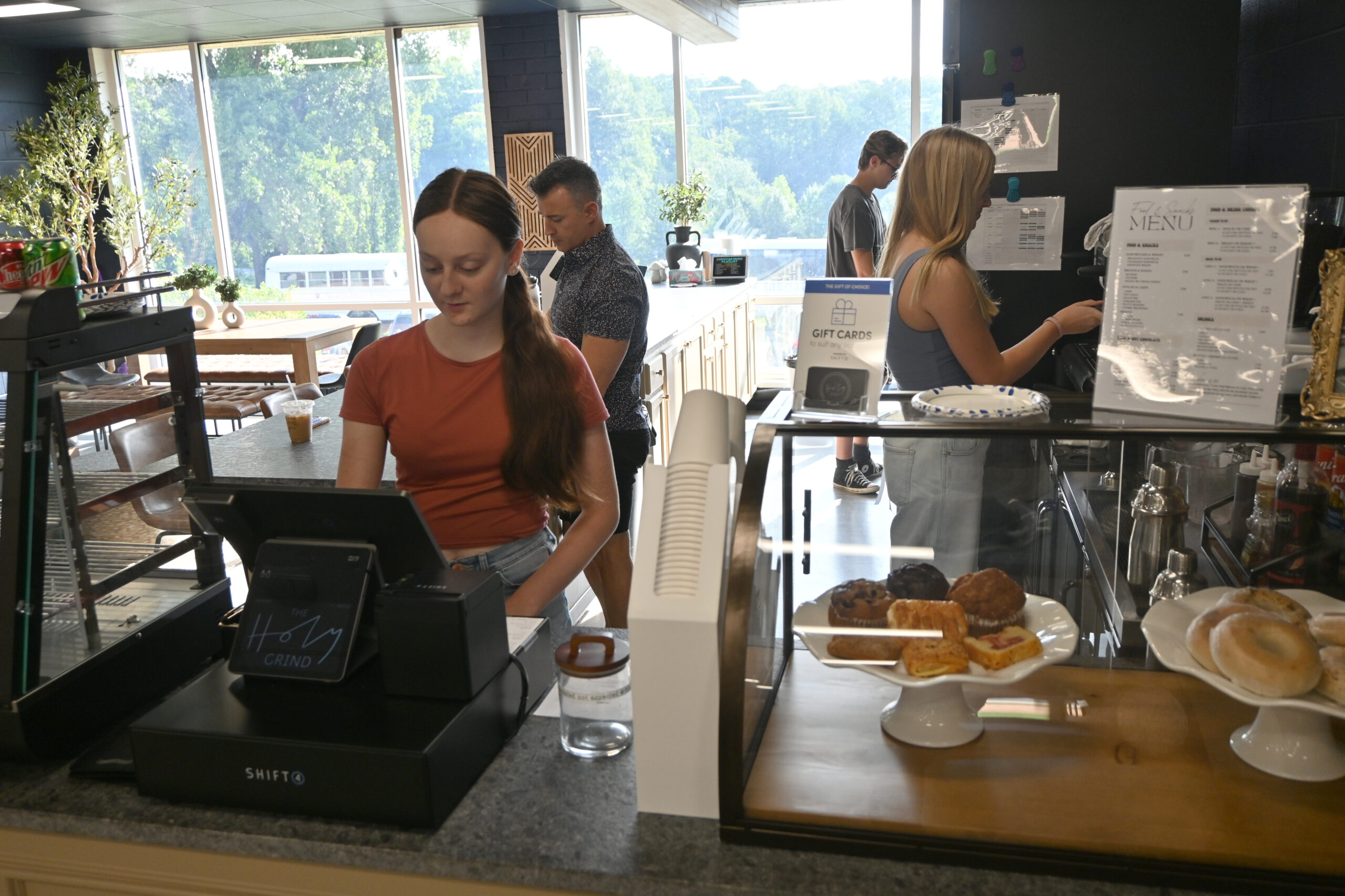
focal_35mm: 31
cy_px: 448
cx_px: 672
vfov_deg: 42.6
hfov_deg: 60.7
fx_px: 1149
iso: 280
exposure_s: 1/250
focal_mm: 20.5
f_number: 4
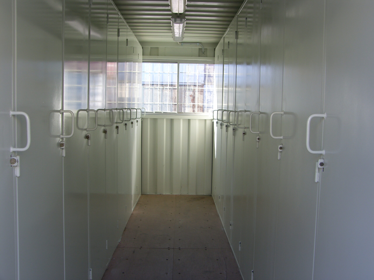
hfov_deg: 52.6
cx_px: 187
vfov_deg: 40.7
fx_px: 378
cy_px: 140
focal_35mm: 35
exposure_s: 1/80
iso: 50
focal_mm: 9
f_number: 3.5
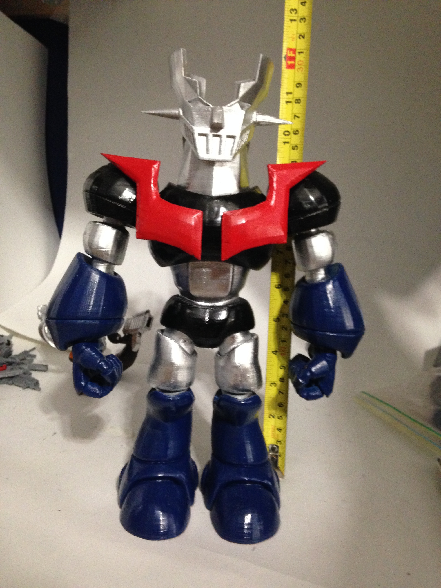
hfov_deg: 42.9
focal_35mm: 33
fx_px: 561
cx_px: 220
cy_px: 294
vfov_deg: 55.4
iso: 400
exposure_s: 1/20
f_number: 2.4
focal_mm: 4.12
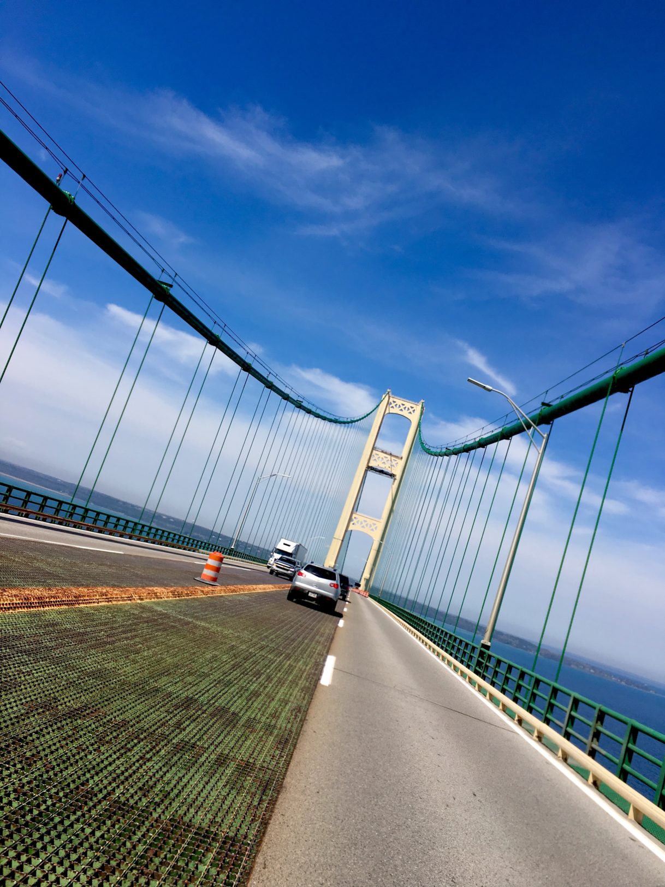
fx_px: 743
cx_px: 332
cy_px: 444
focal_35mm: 29
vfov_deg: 61.7
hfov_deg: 48.2
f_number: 2.2
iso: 25
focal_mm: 4.15
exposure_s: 1/2564
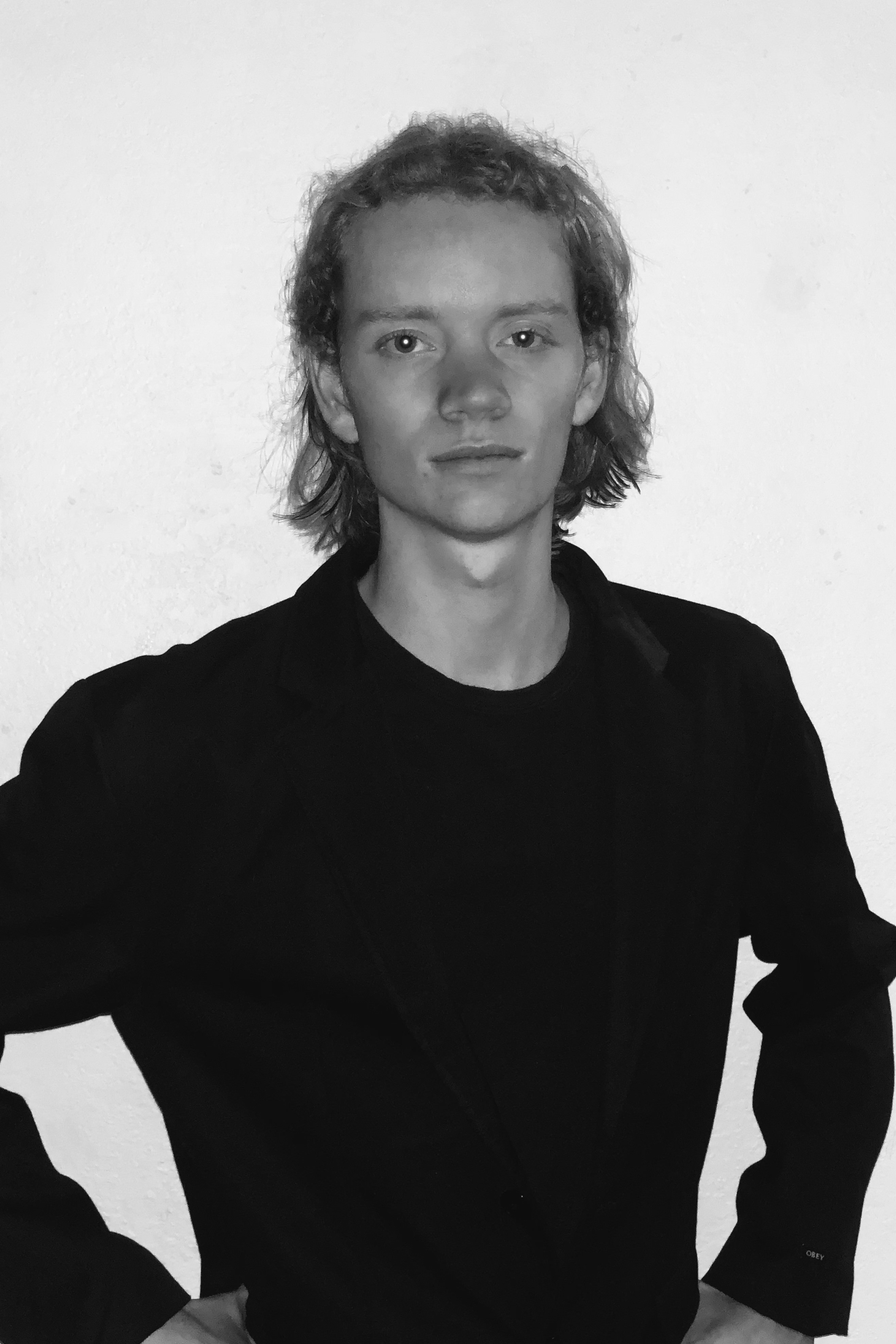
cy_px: 667
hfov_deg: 24.6
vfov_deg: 36.2
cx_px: 481
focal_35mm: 55
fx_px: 2053
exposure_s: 1/30
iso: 160
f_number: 2.4
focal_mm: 6
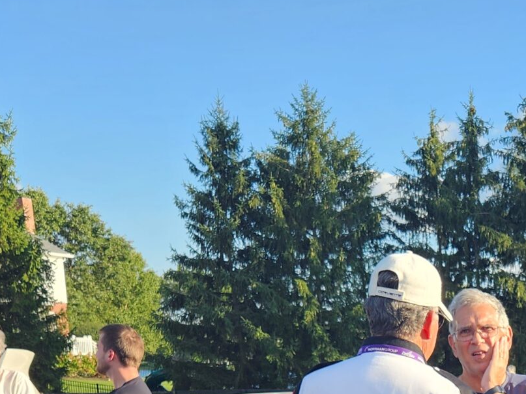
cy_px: 563
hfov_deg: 24.9
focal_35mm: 73
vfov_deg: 18.3
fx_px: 1109
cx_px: 572
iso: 20
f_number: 1.8
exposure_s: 1/659
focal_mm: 5.4
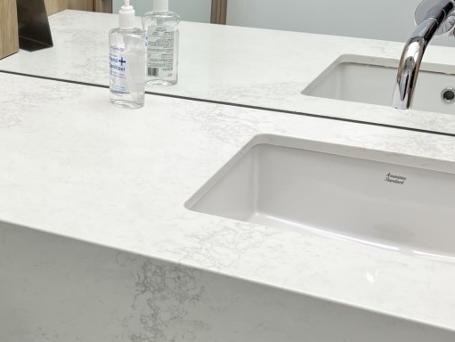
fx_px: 802
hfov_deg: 30.7
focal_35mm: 61
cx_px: 74
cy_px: 257
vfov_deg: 23.8
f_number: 1.5
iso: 40
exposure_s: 1/172
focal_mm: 5.7
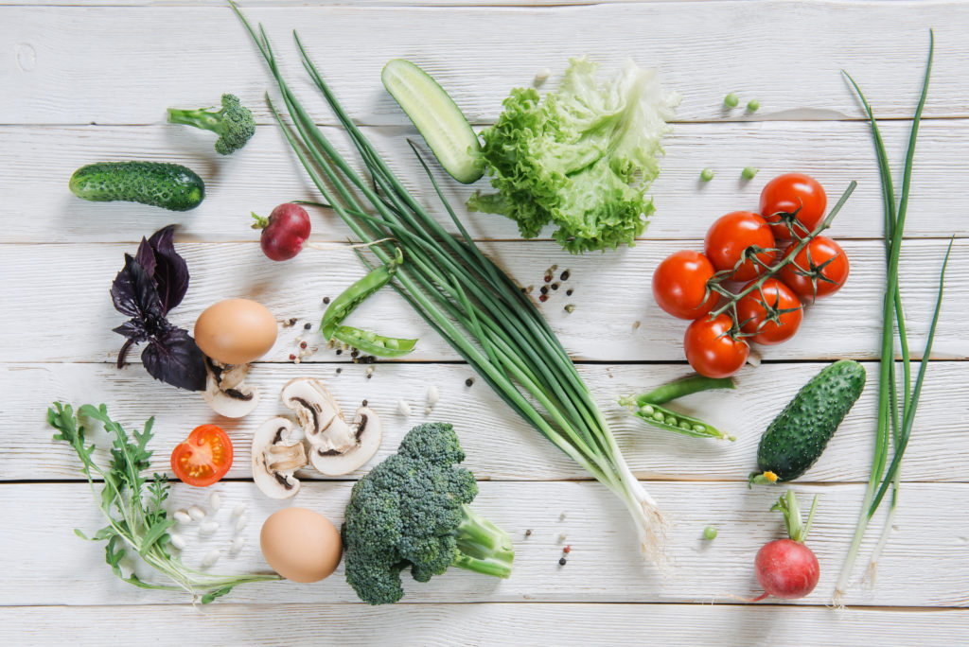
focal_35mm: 48
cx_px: 484
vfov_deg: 28.1
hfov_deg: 41.1
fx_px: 1293
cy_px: 324
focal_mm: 48
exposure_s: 1/5
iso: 100
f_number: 10
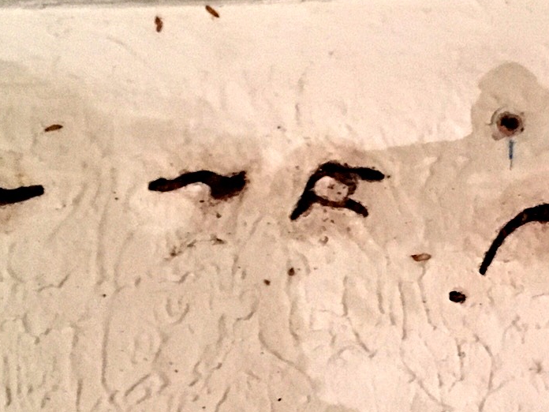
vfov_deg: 17.5
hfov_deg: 22.9
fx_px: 1332
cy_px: 273
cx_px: 462
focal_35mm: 84
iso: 320
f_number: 2.2
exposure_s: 1/15
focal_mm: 4.15
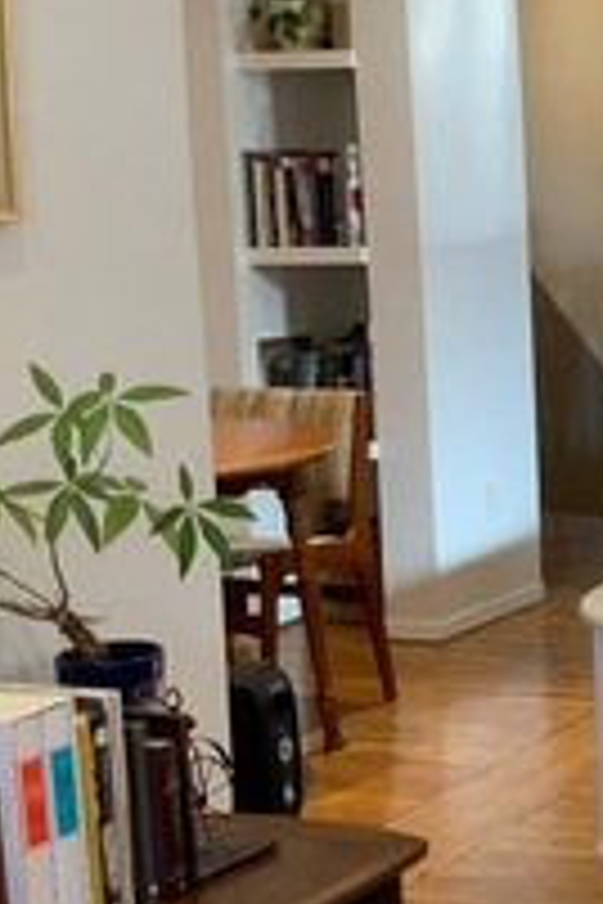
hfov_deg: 13.7
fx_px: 2261
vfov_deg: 22.6
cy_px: 414
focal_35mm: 90
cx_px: 1044
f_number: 1.8
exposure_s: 1/60
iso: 80
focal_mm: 3
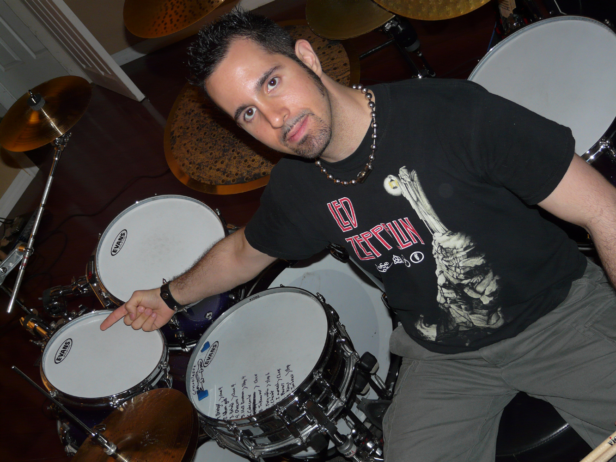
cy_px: 231
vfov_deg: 25.2
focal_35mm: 58
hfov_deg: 33.2
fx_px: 1032
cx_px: 308
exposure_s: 1/80
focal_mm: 9.5
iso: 100
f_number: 3.2
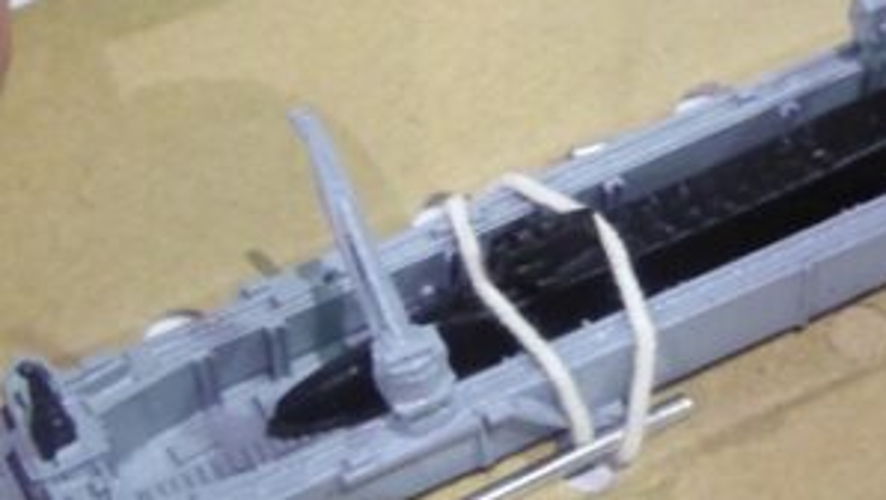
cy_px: 375
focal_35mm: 133
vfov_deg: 9.1
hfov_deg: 16.1
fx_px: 3126
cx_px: 452
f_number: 4.8
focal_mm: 15
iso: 2000
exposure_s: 1/15
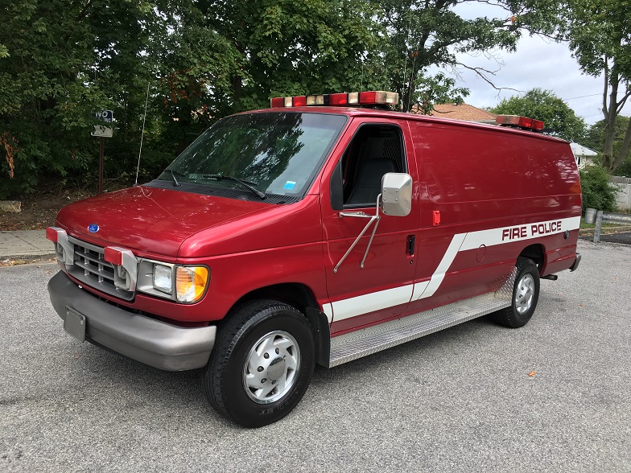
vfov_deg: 48.2
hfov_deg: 61.7
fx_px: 529
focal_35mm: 29
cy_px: 236
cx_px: 316
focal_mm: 4.15
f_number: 2.2
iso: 25
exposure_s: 1/416
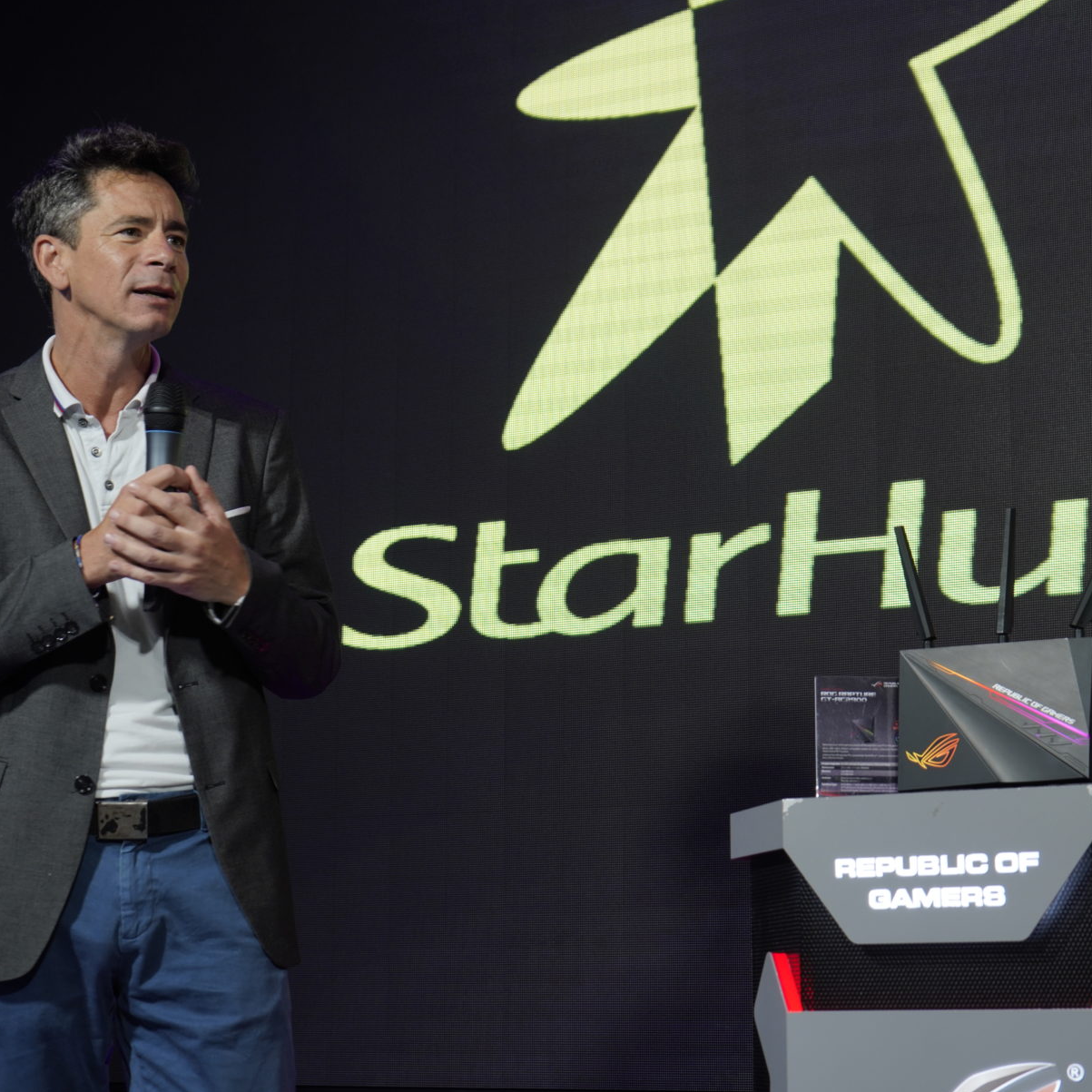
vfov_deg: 22.8
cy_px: 536
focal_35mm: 76
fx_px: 2712
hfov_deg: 22.8
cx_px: 578
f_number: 5
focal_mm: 56
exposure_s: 1/60
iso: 400
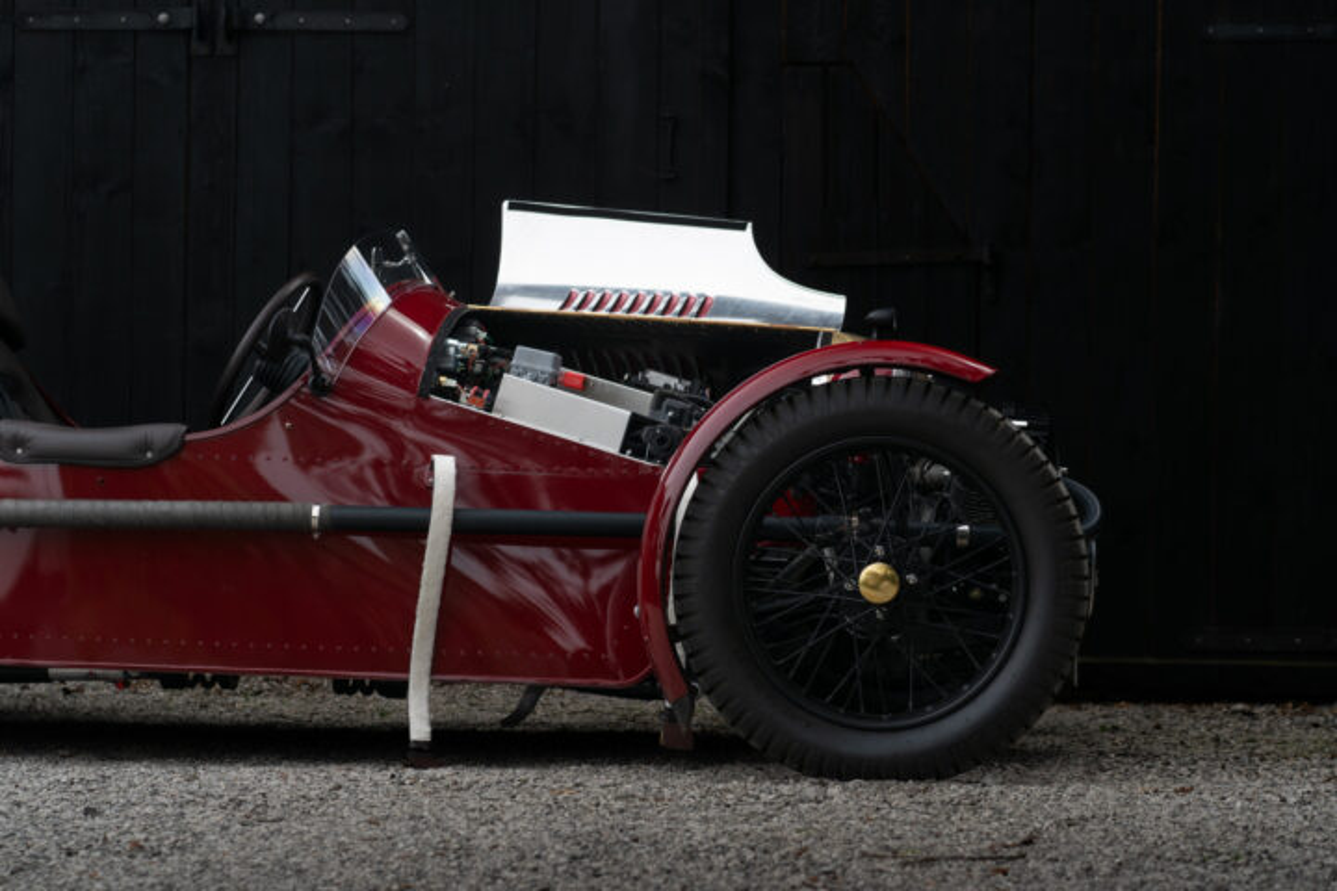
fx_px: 3045
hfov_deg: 24.8
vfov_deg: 16.7
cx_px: 668
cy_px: 446
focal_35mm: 82
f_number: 4
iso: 100
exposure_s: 1/320
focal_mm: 55
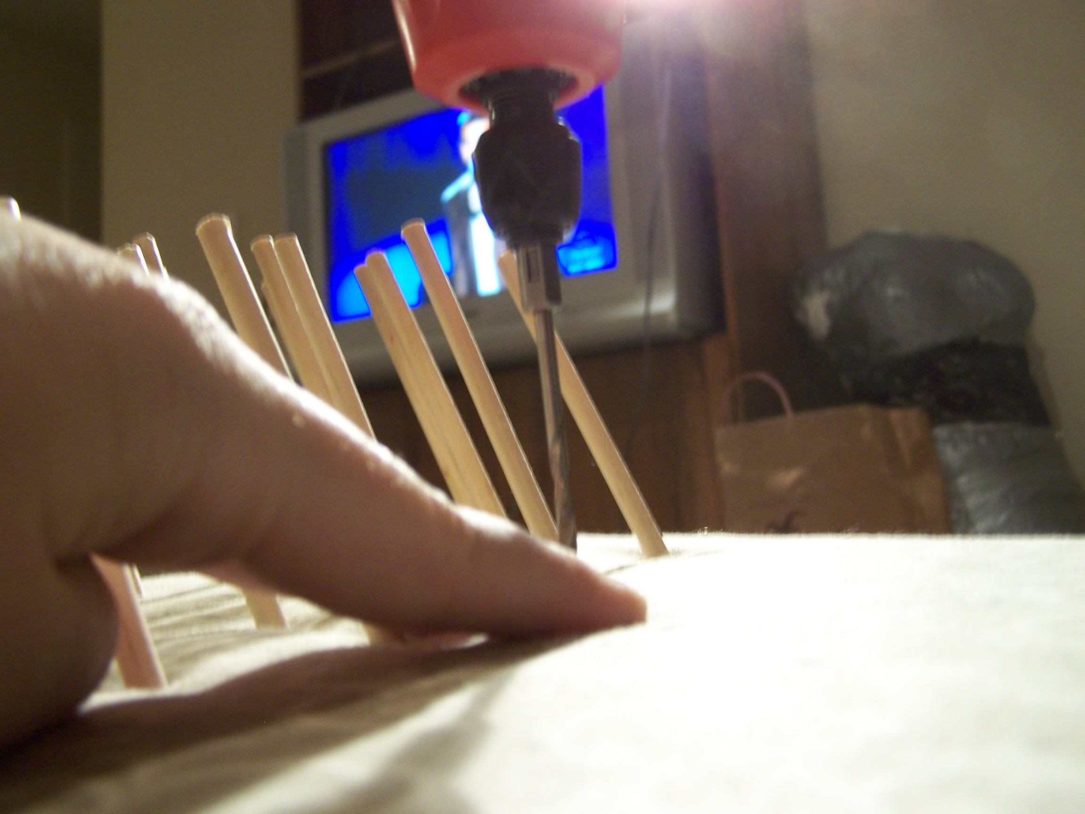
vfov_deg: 37.7
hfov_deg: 49.0
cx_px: 542
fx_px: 1191
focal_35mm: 38
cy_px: 407
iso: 140
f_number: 2.8
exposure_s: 1/10
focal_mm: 6.3
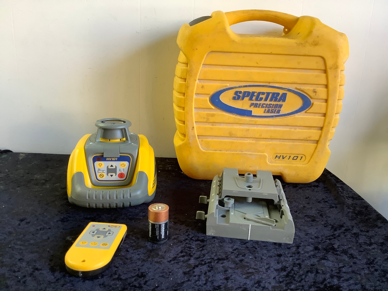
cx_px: 194
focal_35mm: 31
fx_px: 347
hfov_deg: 58.4
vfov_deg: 45.4
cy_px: 146
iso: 125
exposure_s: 1/60
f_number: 2.4
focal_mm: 3.3
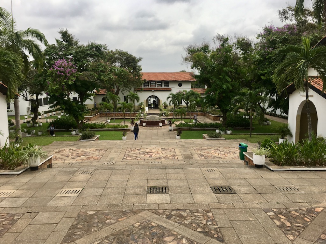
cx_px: 163
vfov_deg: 48.2
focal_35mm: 29
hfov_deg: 61.7
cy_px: 122
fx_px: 273
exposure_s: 1/1709
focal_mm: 4.15
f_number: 2.2
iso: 25
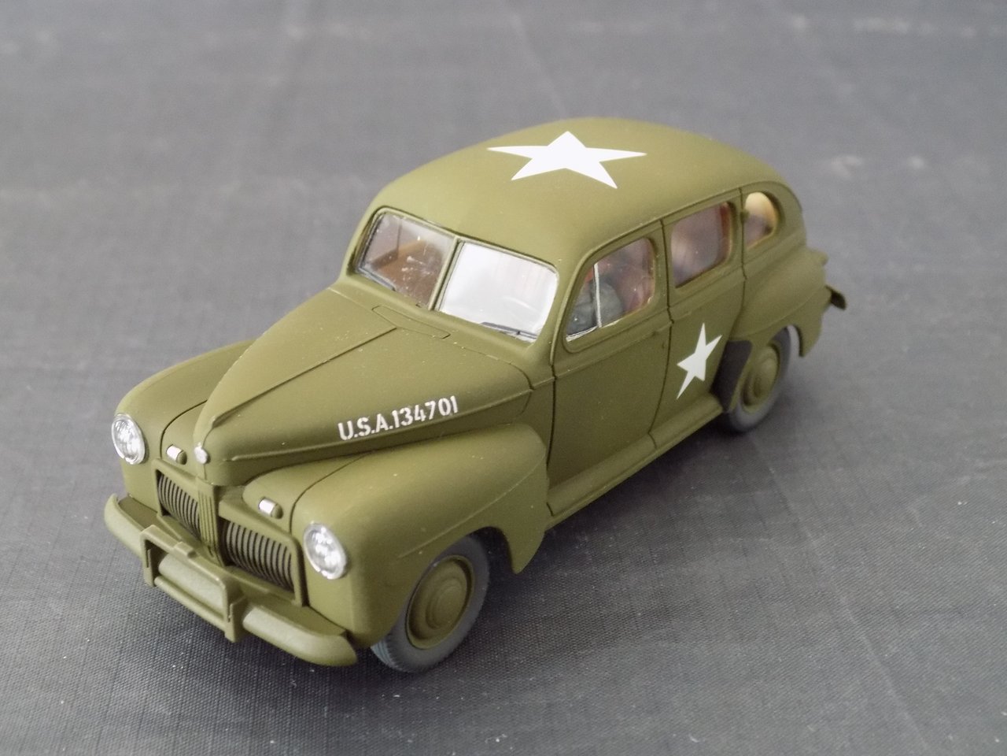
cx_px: 504
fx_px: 1338
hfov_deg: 41.2
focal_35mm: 46
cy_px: 378
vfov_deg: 31.5
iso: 400
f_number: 3.7
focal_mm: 8.1
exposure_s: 1/5
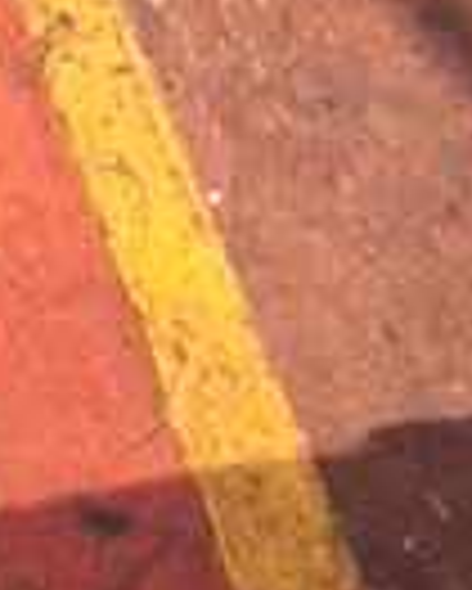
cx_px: -207
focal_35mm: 138
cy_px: -689
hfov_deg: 10.8
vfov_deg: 12.0
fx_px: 2407
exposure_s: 1/456
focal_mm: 4.15
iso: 32
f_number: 2.2
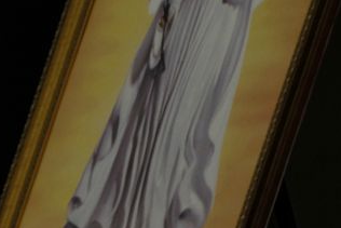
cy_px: -4
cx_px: -40
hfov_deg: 2.2
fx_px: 8993
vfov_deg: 1.5
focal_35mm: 949
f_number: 4.8
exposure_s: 1/500
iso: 2000
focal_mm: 200
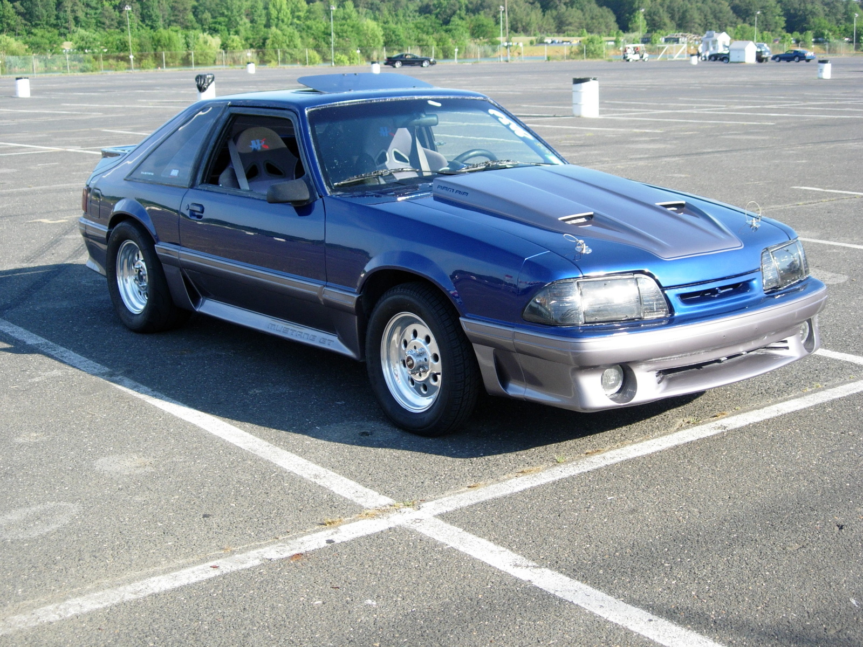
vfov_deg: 28.6
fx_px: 1271
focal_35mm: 51
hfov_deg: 37.5
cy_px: 324
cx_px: 432
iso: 64
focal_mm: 10.6
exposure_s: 1/384
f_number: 3.2
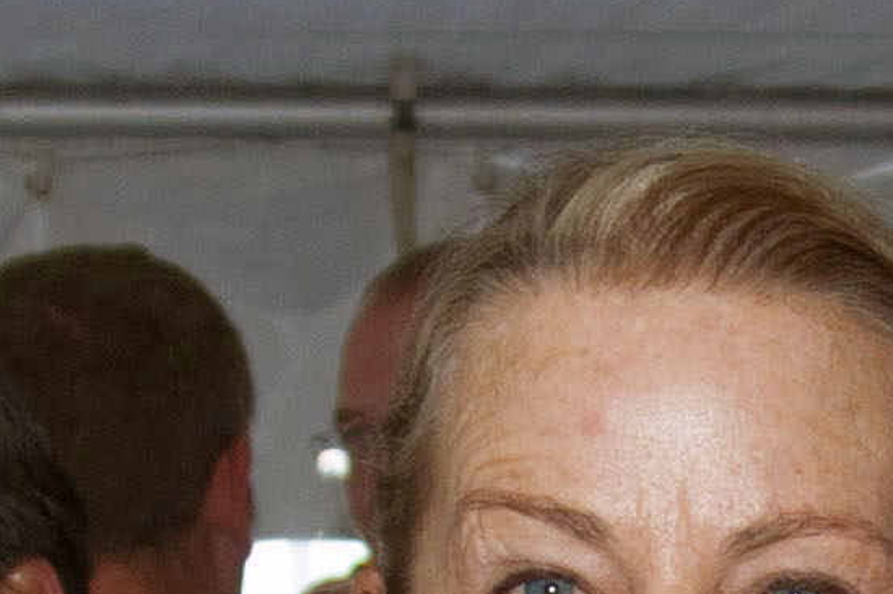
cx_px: 1846
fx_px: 8129
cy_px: 1634
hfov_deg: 6.1
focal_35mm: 328
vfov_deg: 4.1
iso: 200
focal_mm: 28
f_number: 5.6
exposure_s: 1/100
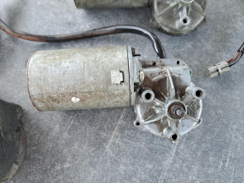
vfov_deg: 56.8
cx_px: 122
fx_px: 169
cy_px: 92
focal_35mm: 24
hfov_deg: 71.6
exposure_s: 1/50
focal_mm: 5.23
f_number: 1.8
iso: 64
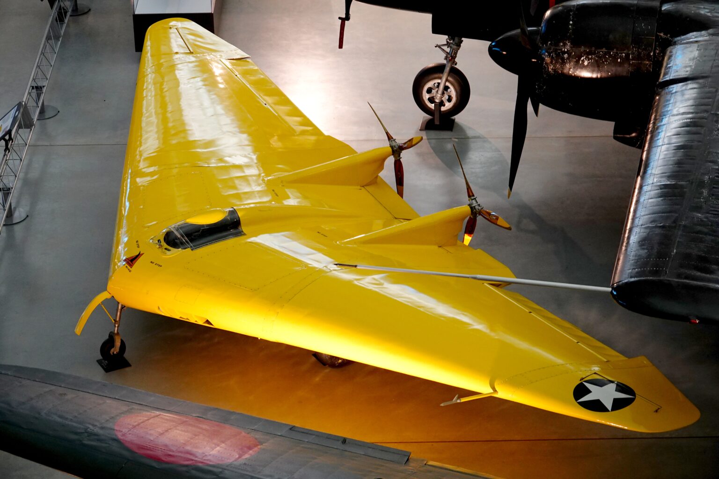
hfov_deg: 19.6
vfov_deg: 13.2
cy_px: 240
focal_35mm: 104
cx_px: 360
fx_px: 2077
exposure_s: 1/20
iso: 500
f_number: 4
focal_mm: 38.04
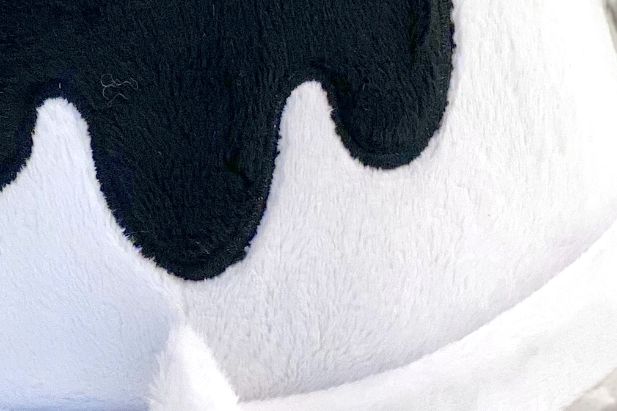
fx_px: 3701
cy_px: -167
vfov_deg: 6.3
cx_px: 148
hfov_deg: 9.5
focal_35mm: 216
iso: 200
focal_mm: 6
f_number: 2
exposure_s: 1/100
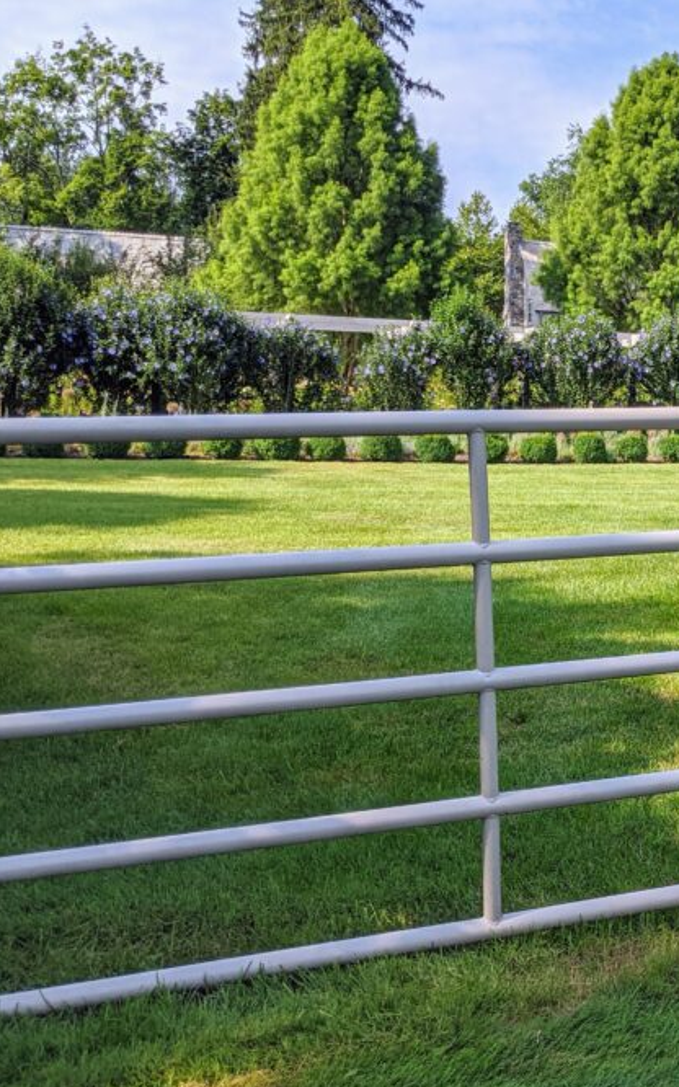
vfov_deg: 45.3
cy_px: 547
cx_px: 726
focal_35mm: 44
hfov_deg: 27.1
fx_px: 1303
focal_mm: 4.38
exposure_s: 1/2611
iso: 59
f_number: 1.73
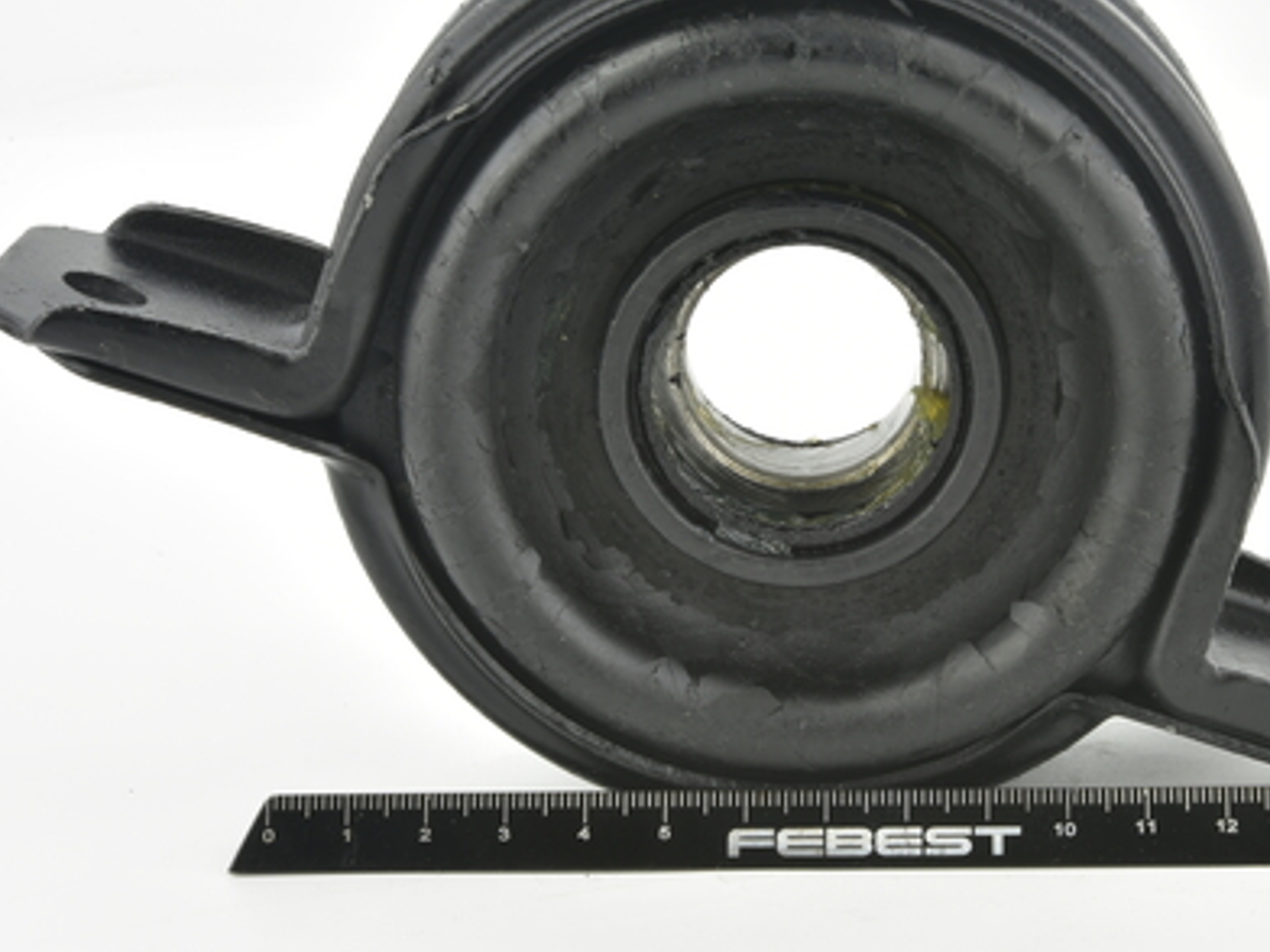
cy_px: 476
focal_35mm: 106
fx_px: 3889
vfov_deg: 14.0
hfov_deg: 18.5
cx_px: 872
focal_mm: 60
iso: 64
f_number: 29
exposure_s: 1/2
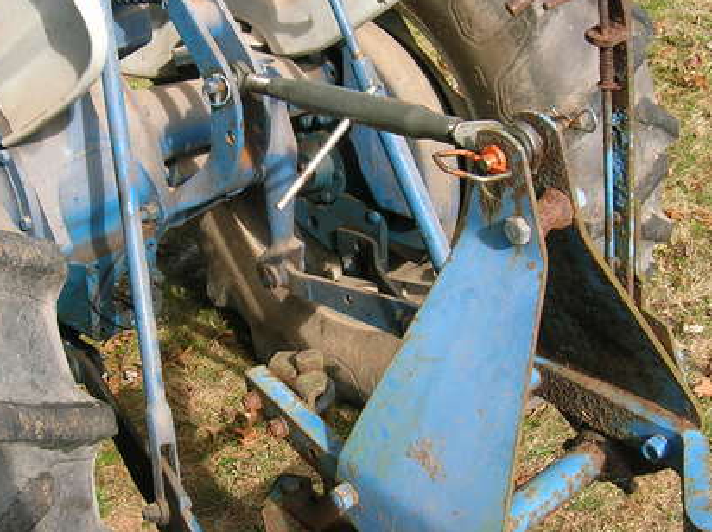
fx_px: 1171
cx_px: 296
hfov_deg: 33.7
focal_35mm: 57
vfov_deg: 25.6
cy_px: 219
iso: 50
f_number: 4.9
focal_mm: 5.7
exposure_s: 1/171
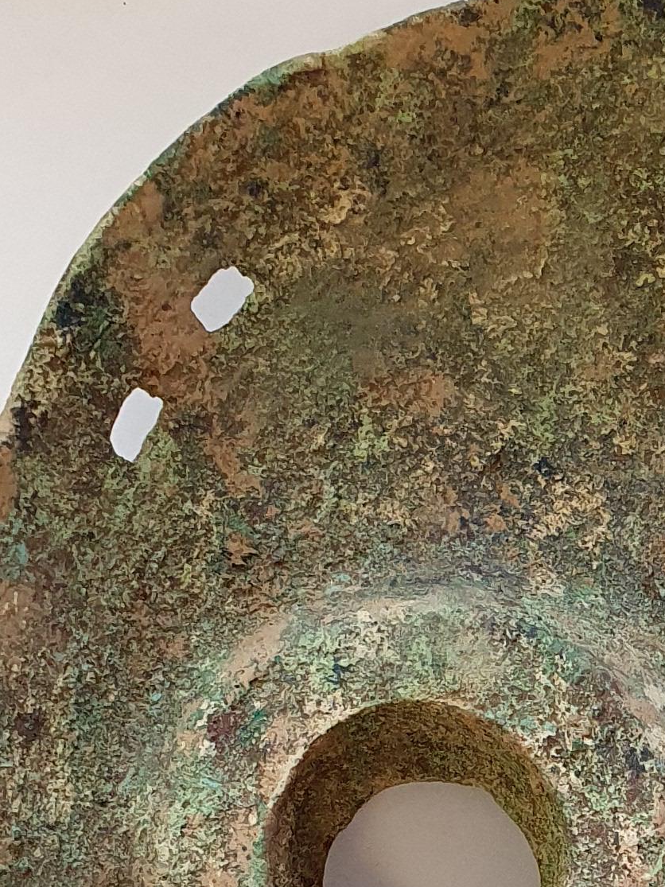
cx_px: 871
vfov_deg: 19.2
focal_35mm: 94
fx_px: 2408
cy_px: 1174
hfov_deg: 15.0
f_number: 2.4
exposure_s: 1/100
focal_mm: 4.32
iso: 200
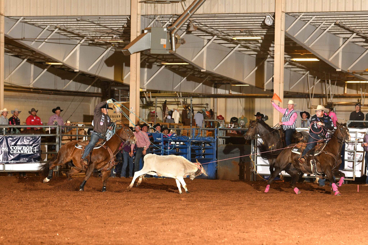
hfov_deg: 11.0
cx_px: 184
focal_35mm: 188
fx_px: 1916
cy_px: 122
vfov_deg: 7.3
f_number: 4.5
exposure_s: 1/250
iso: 640
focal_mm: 125
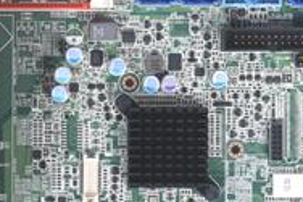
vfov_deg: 9.3
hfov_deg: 13.9
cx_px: 76
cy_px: 120
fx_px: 1236
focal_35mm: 147
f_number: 14
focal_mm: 31
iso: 200
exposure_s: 1/200
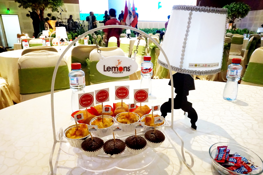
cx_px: 132
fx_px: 175
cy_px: 88
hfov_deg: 73.8
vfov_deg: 53.1
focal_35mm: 24
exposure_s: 1/10
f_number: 14
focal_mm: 16
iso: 5000
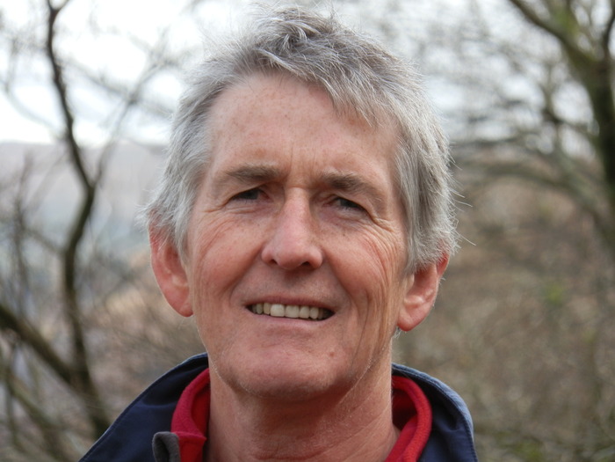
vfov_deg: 5.0
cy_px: 231
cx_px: 308
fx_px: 5277
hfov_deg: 6.7
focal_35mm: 297
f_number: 4.1
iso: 80
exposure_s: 1/125
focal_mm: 53.14
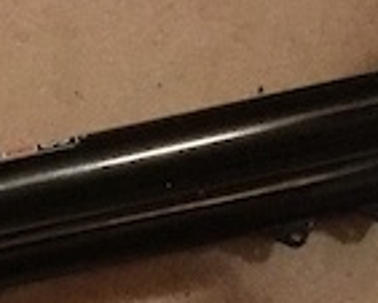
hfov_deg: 11.3
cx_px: -257
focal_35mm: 161
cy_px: 1016
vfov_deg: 7.8
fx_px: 1802
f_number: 2.2
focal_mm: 4.15
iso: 640
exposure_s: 1/15
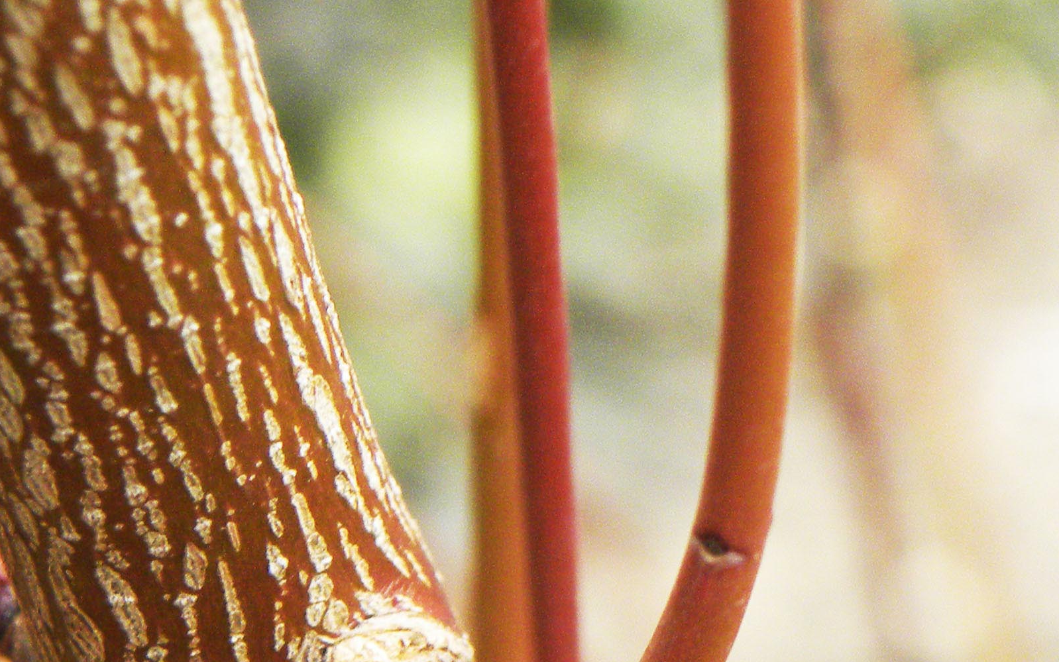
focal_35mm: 252
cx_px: 751
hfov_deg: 8.3
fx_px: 7274
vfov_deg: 5.2
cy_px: 517
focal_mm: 16.9
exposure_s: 1/72.2
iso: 174
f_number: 4
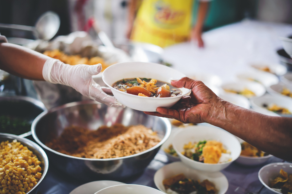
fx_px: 405
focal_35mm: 50
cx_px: 146
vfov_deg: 27.0
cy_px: 97
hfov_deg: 39.6
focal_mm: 50
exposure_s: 1/400
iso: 1800
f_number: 2
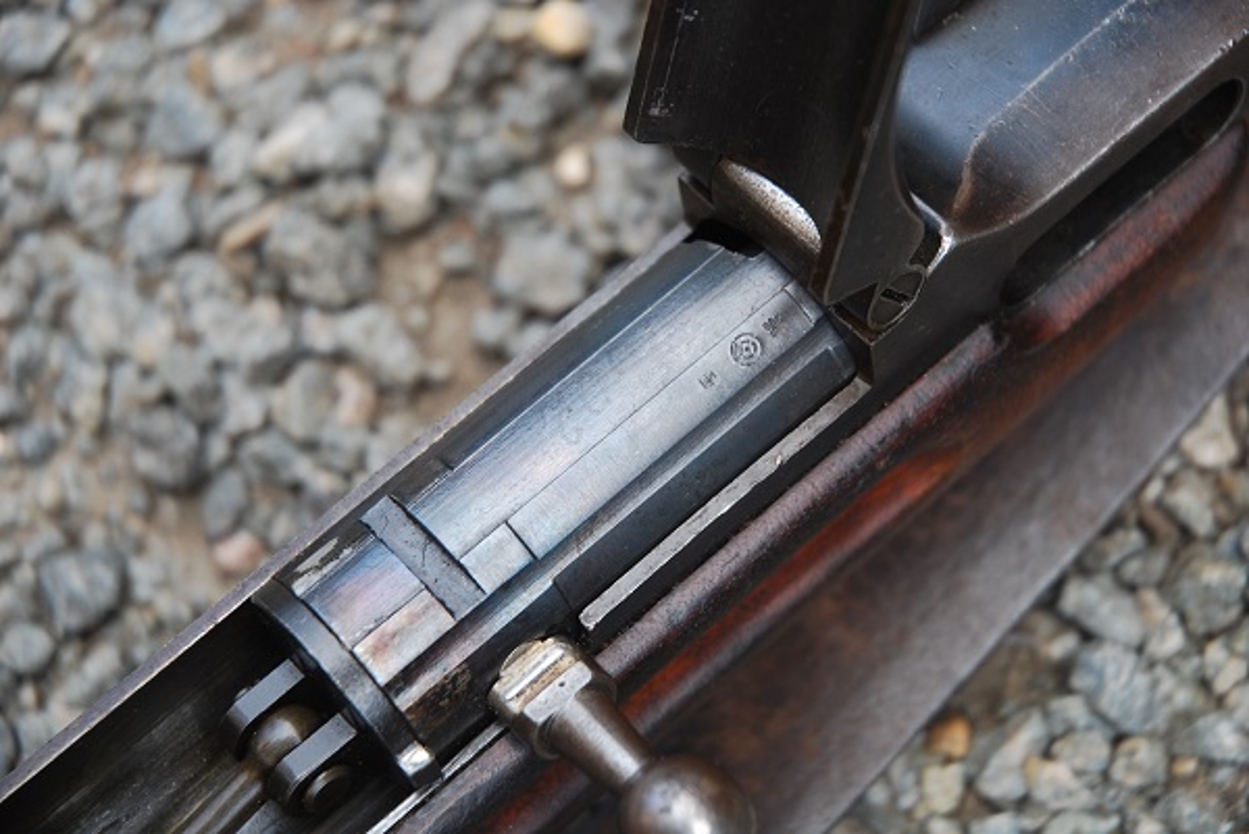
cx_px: 624
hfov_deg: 19.4
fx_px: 3645
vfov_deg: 13.1
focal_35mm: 105
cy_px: 417
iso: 200
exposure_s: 1/125
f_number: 4.5
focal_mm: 70
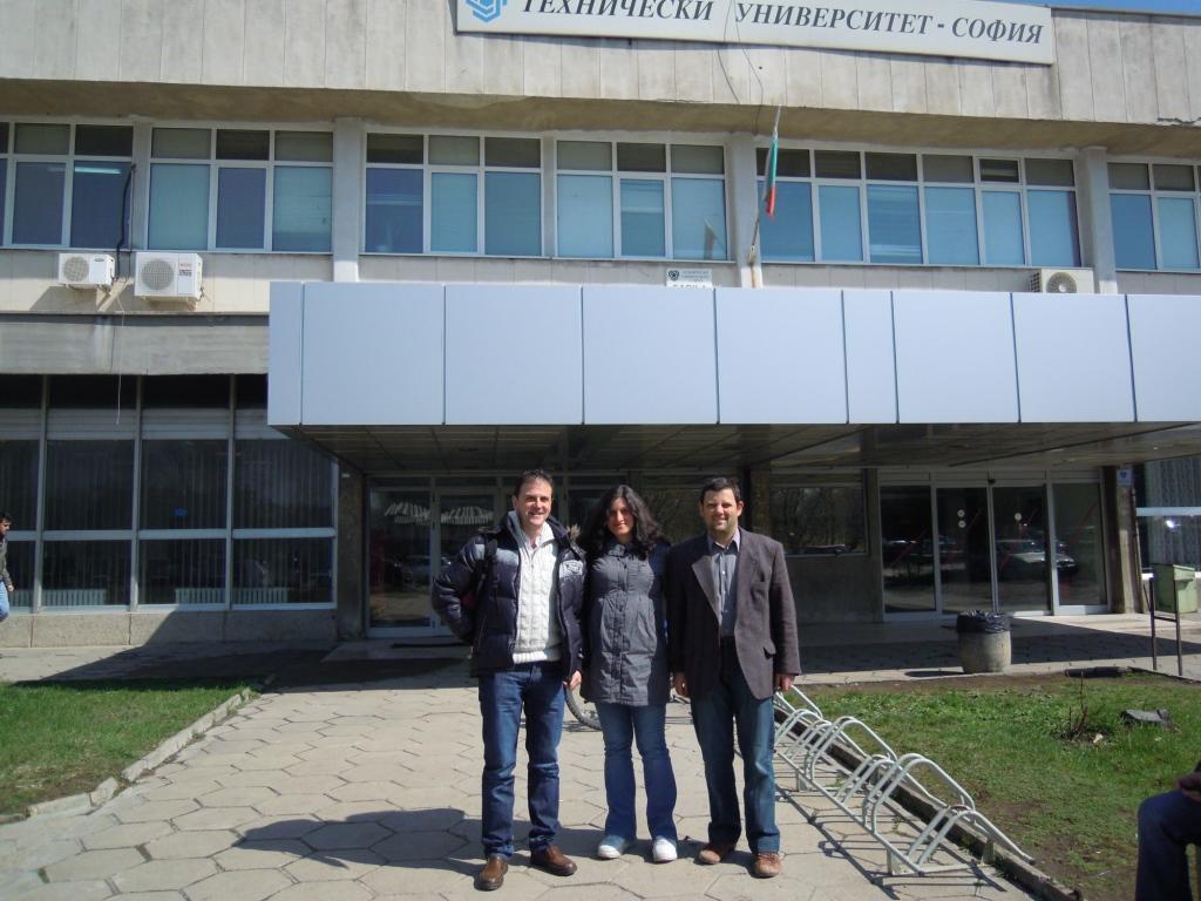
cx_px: 600
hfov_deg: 63.4
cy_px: 450
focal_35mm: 28
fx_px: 971
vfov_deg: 49.7
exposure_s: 1/500
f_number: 7.6
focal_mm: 5
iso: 200
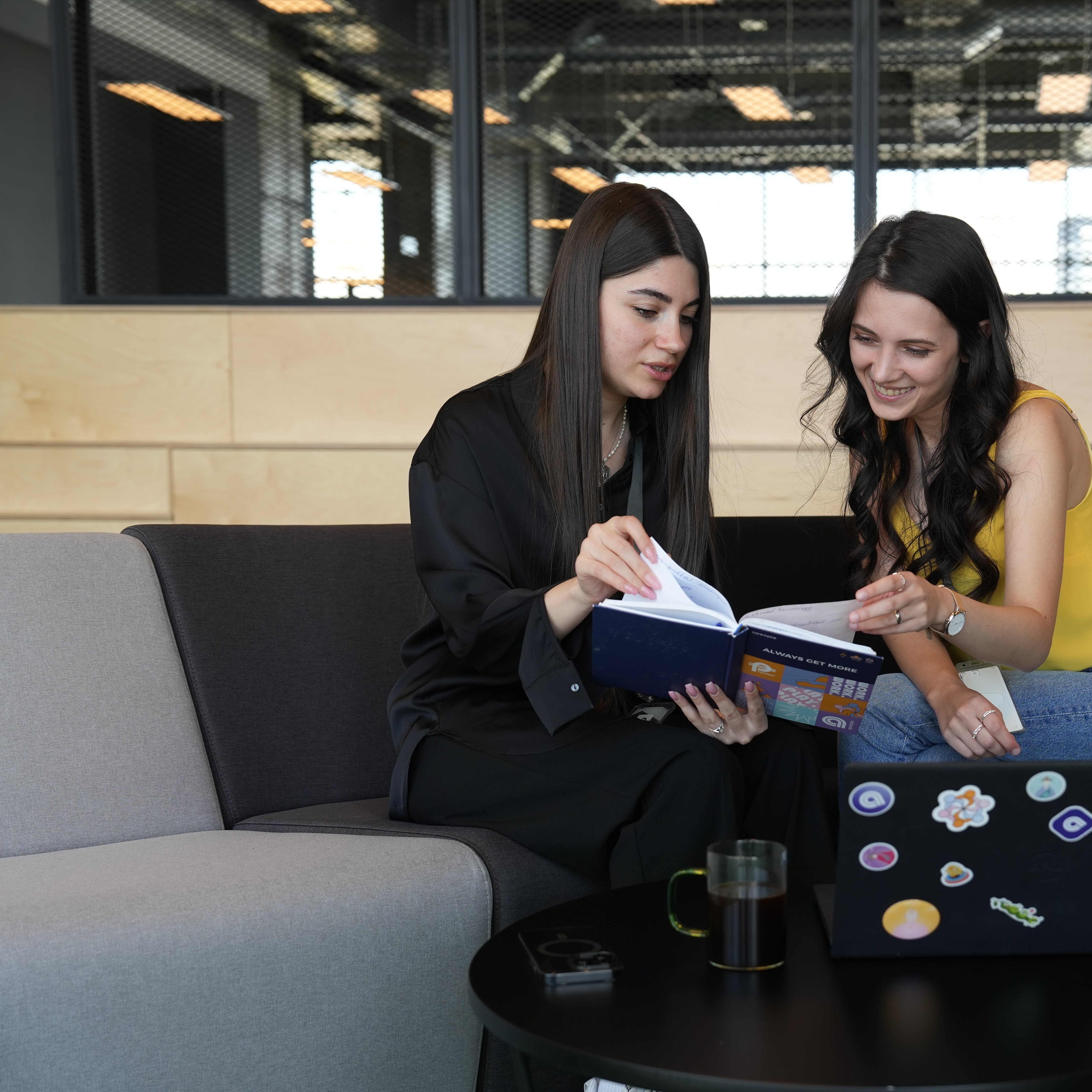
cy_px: 554
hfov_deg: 29.6
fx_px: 2034
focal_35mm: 57
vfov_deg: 30.0
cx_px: 799
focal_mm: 44
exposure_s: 1/200
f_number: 4
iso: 320
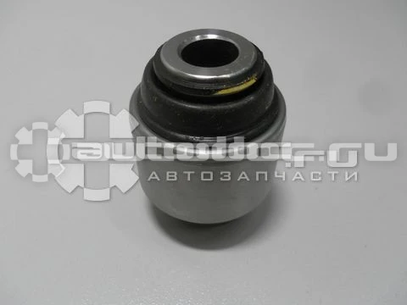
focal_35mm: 33
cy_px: 152
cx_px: 204
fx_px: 388
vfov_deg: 42.9
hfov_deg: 55.4
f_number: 3.5
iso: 200
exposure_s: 1/50
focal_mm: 5.8
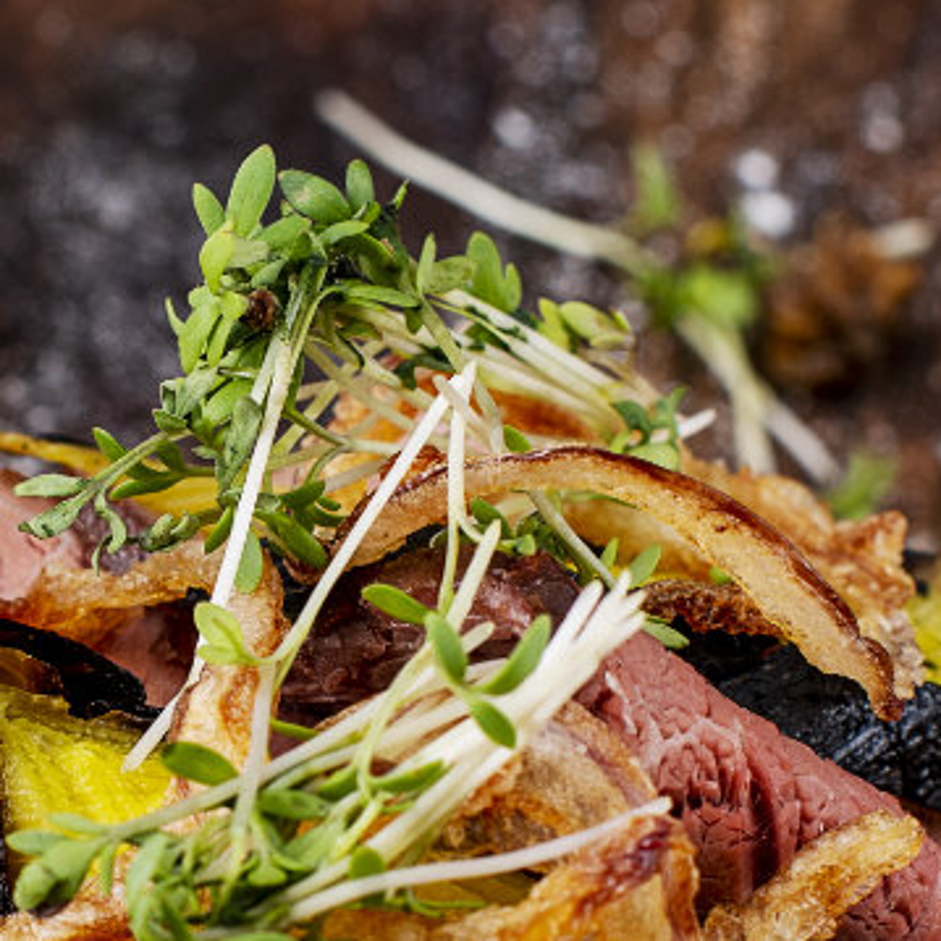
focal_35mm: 225
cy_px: 687
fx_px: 6920
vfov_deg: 7.8
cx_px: 100
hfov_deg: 7.8
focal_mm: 50
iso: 31
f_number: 7.1
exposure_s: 1/250
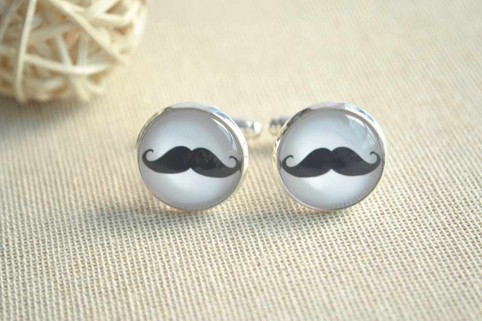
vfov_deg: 16.6
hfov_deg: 24.6
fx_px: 1105
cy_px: 160
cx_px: 241
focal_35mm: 82
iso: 100
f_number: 5.6
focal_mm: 55
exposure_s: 1/20
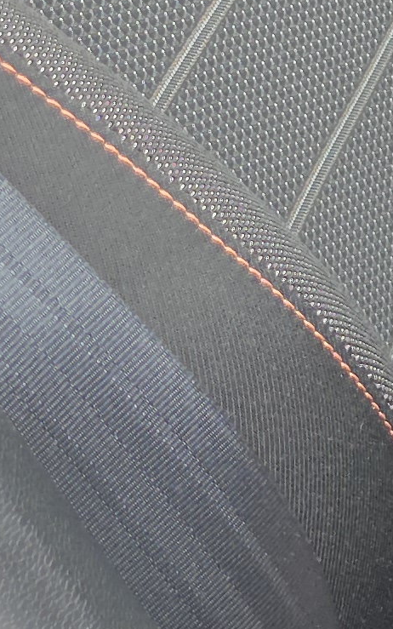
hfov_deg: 7.8
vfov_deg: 15.4
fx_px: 2262
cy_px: -77
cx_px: 1398
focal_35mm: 132
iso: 40
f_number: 1.7
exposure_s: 1/180
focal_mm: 6.3
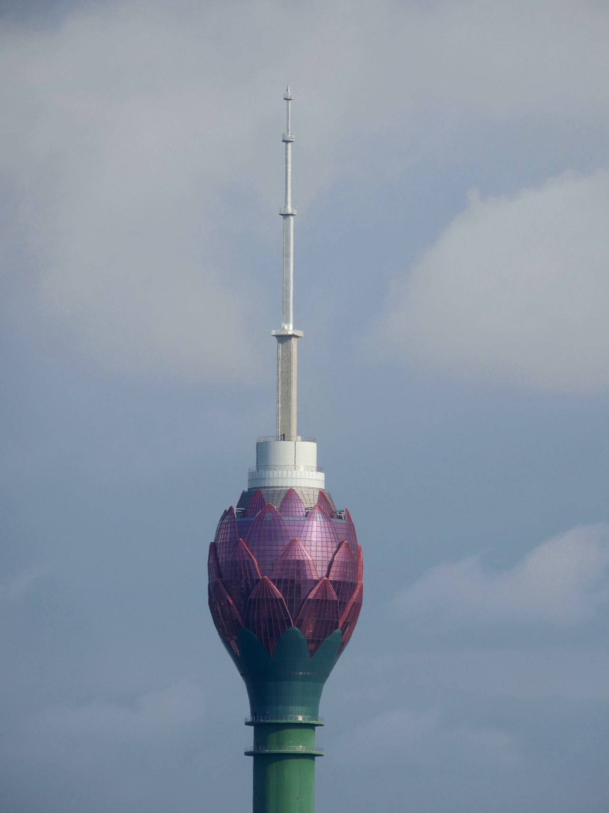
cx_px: 304
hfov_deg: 3.3
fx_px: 10557
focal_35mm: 450
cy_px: 406
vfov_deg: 4.4
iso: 80
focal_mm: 80.3
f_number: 6.3
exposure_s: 1/400
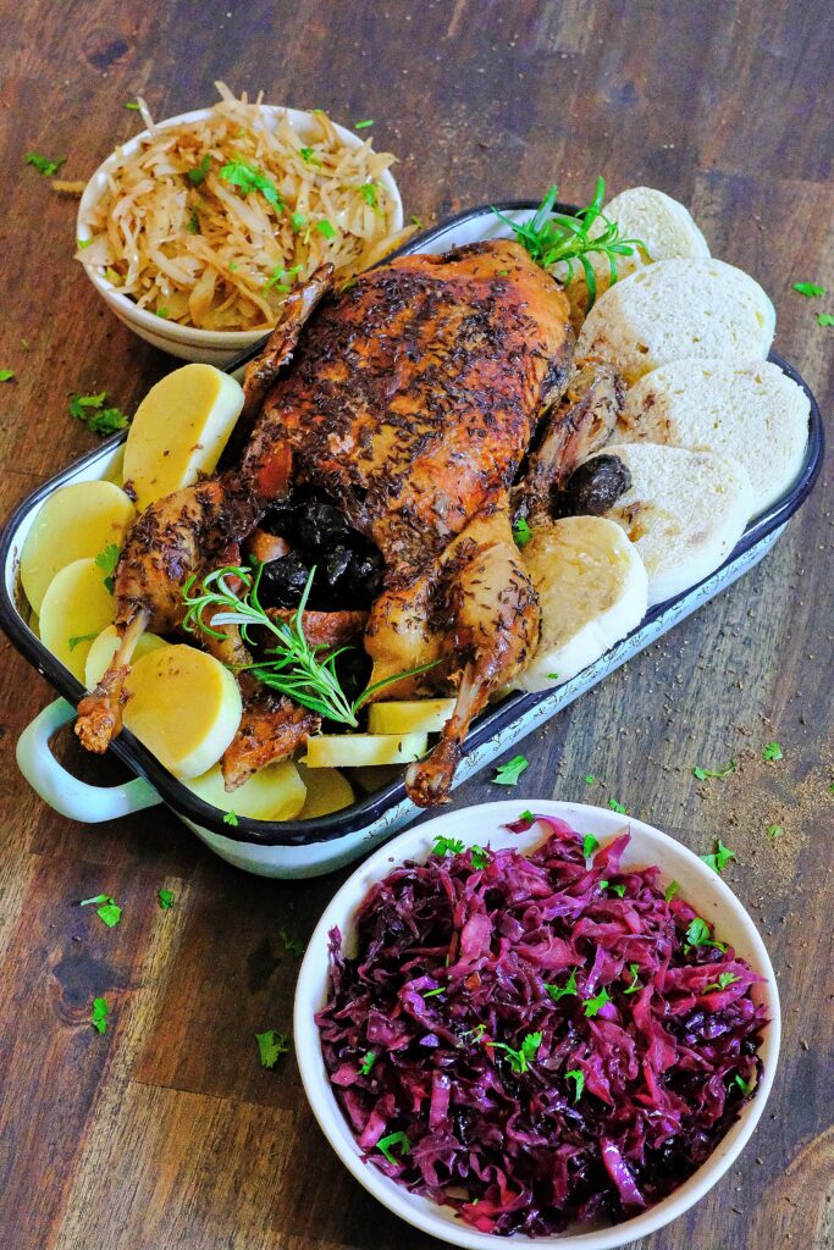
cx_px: 417
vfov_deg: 24.2
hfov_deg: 16.3
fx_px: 2918
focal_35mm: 84
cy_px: 625
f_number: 6.4
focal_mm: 56
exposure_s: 1/80
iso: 12800
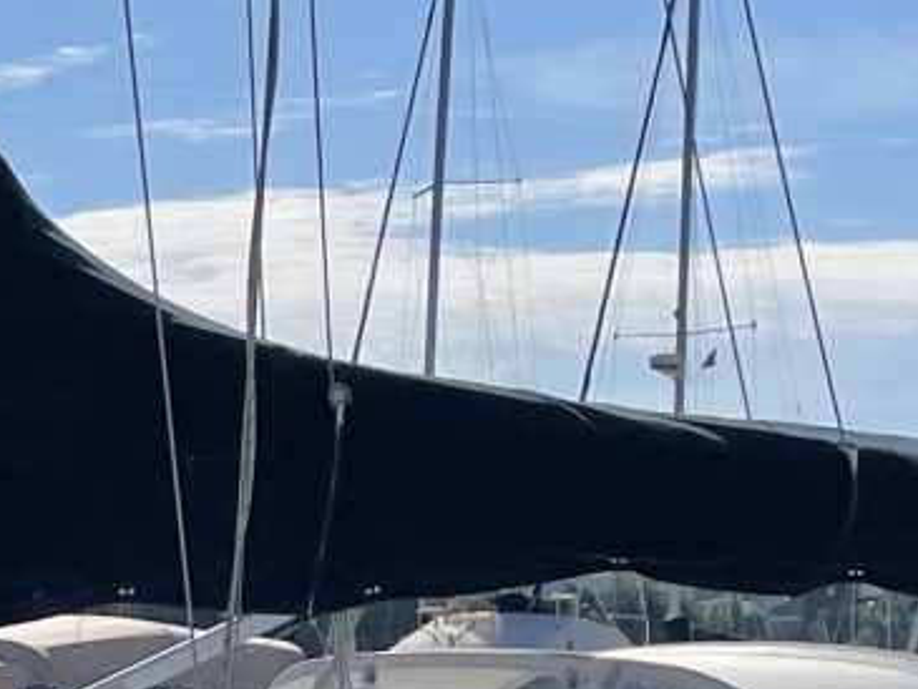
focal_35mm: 146
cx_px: -350
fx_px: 3873
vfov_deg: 9.9
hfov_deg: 13.0
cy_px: 943
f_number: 1.6
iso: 32
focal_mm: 4.2
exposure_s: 1/8403
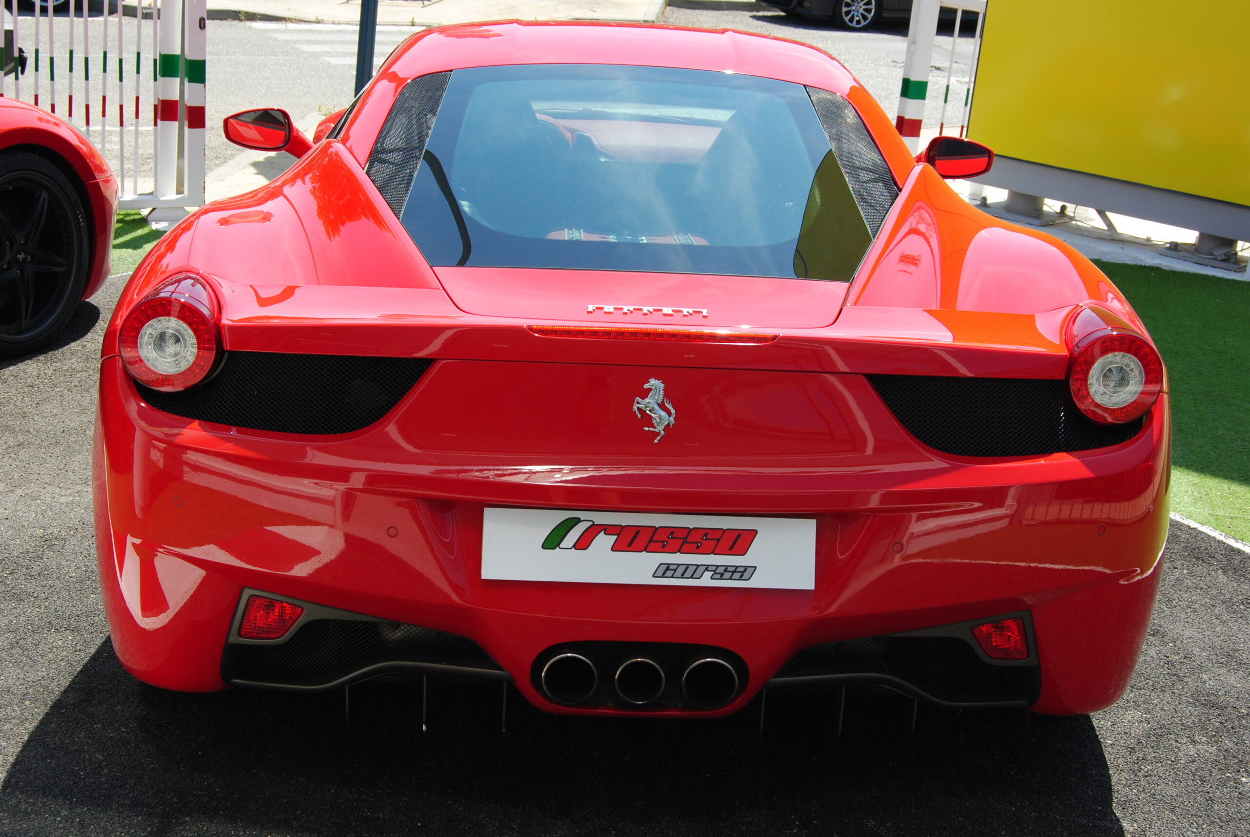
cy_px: 418
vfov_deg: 26.6
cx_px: 625
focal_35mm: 51
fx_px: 1773
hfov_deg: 38.8
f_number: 10
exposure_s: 1/200
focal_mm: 34
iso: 200
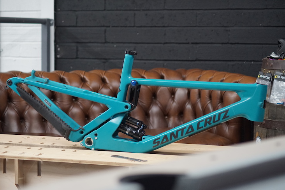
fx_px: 649
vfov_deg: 16.7
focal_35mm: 82
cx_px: 142
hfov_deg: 24.8
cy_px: 101
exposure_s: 1/160
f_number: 4
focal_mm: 75
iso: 2000
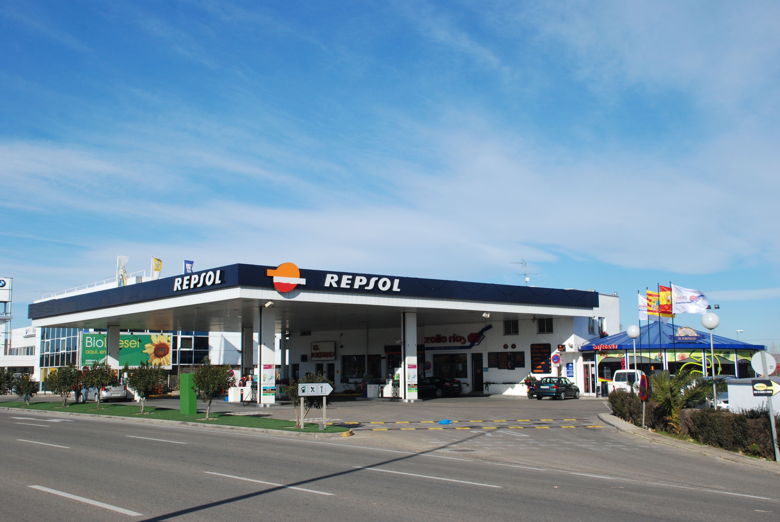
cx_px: 390
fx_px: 911
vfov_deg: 32.0
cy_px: 261
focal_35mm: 42
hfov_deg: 46.3
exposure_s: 1/400
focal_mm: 28
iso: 250
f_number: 10
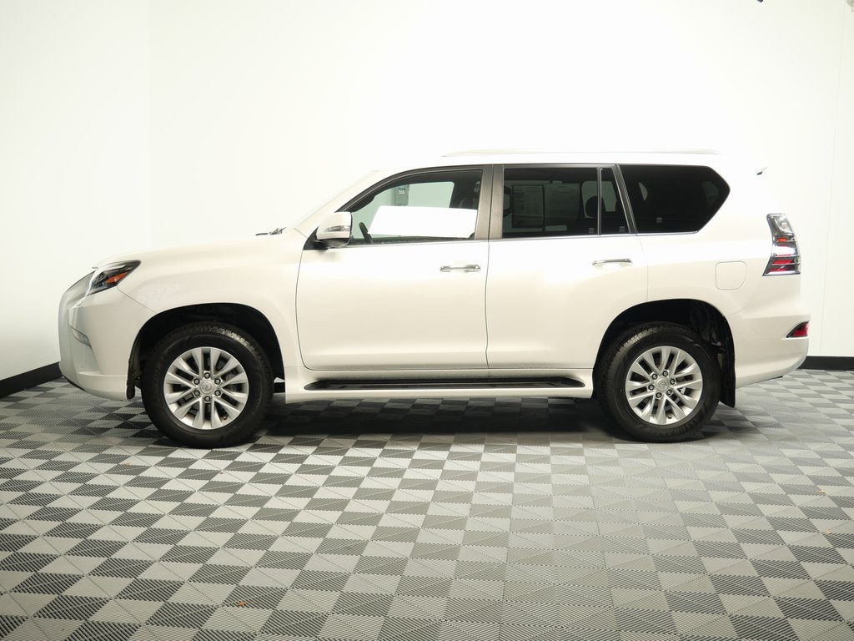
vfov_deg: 39.7
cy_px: 320
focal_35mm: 36
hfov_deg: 51.4
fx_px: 888
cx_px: 427
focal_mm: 18
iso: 200
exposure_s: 1/200
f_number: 4
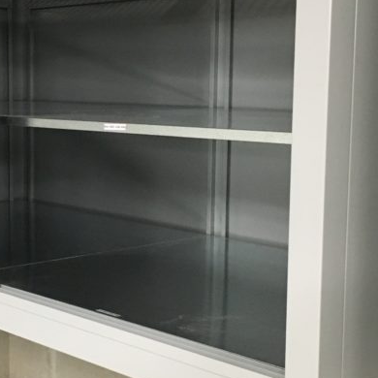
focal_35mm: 71
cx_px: 110
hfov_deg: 24.1
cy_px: 187
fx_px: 877
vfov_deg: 24.3
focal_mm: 4.15
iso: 200
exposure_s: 1/25
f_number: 2.2
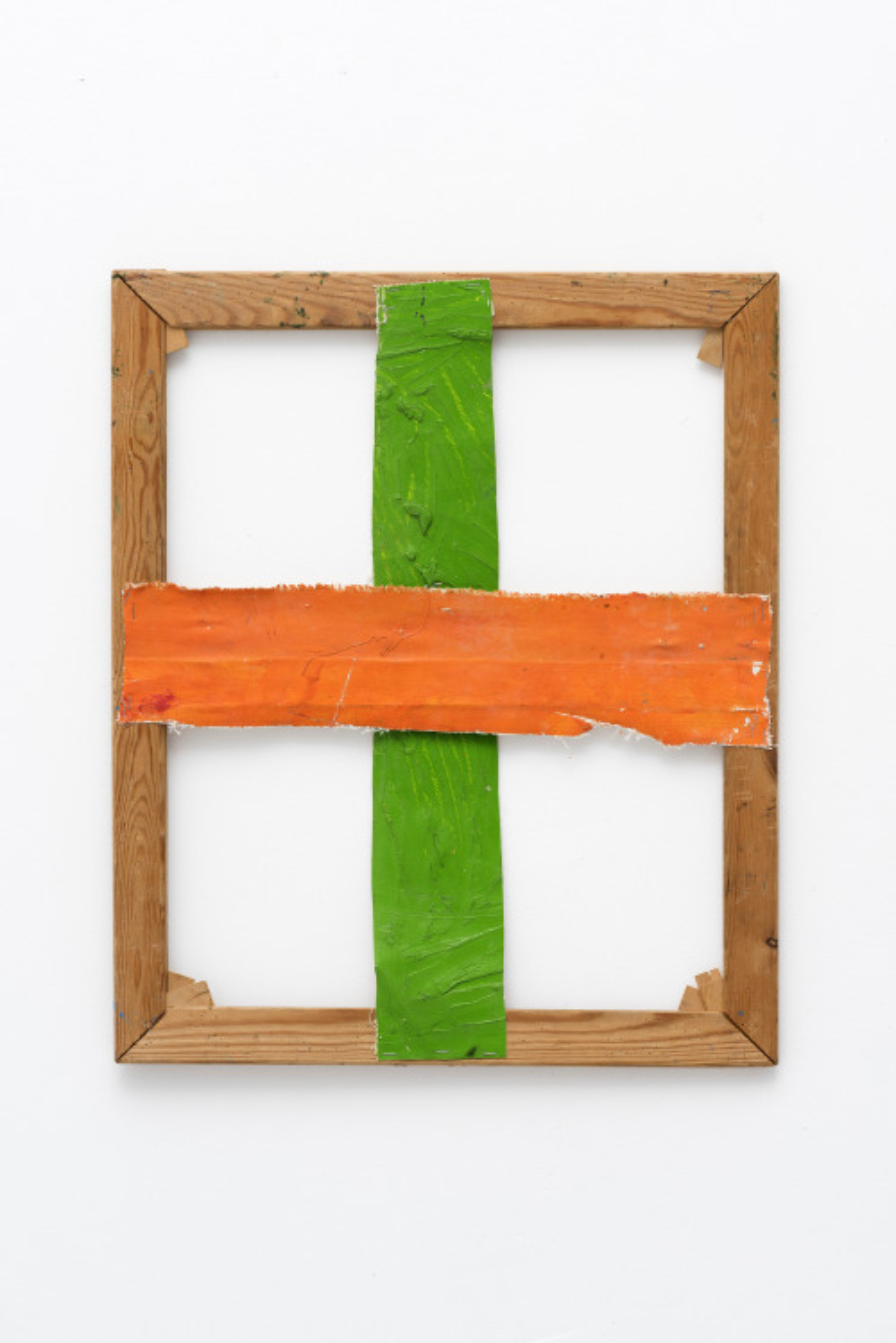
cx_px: 448
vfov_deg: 19.4
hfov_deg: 13.1
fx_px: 3916
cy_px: 672
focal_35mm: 105
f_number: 11
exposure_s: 1/125
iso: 100
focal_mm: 105
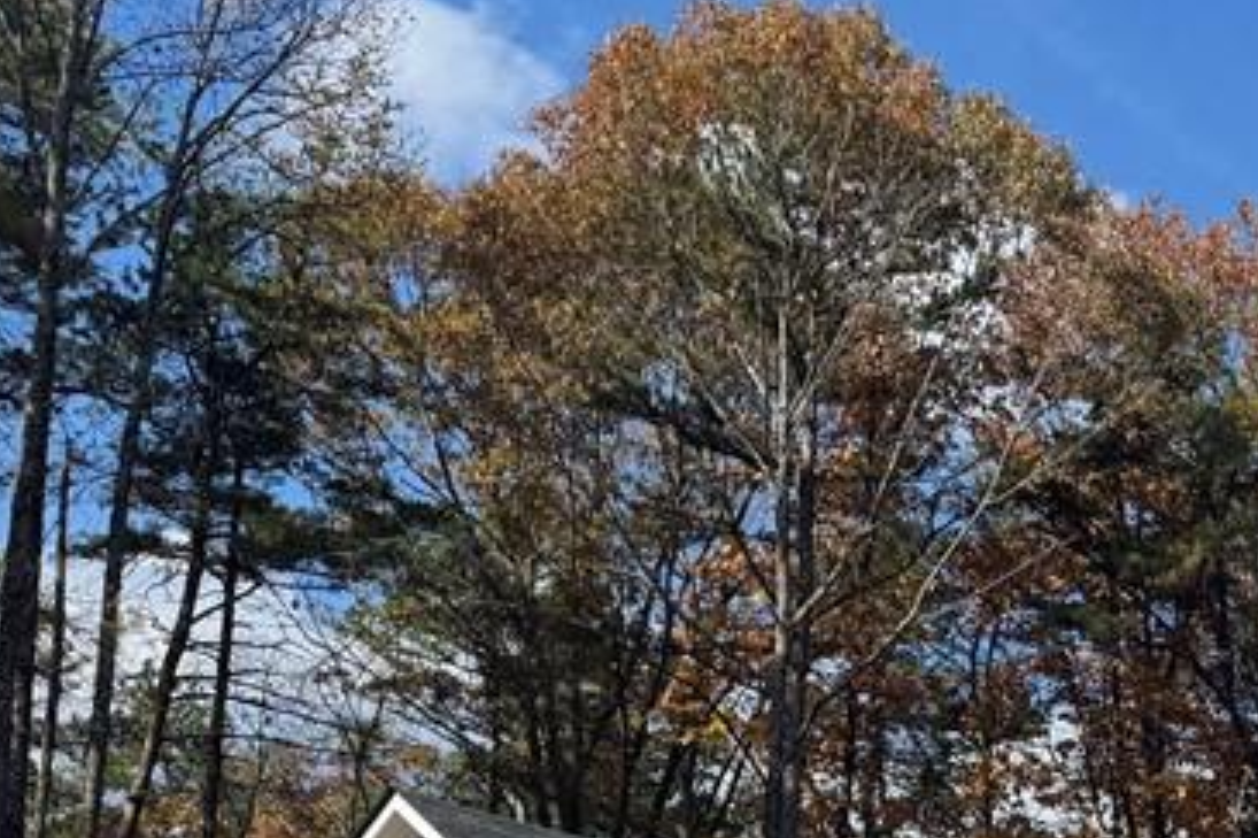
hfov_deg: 25.4
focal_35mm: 70
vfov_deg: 17.8
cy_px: 1183
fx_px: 2445
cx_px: 1582
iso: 80
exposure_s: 1/3597
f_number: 1.78
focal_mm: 6.76
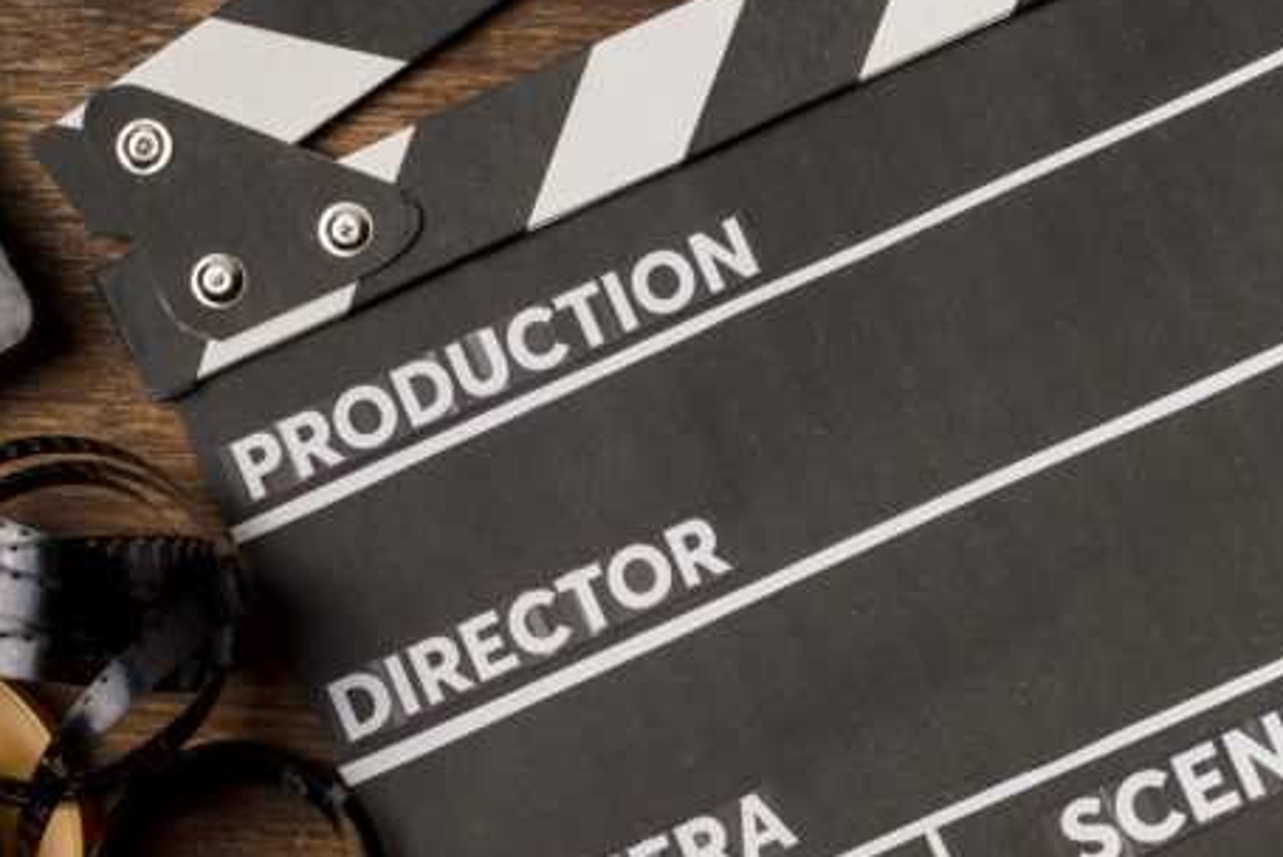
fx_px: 4212
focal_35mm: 118
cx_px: 987
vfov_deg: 11.6
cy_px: 269
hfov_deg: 17.2
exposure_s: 1/160
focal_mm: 35
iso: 250
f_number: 7.1
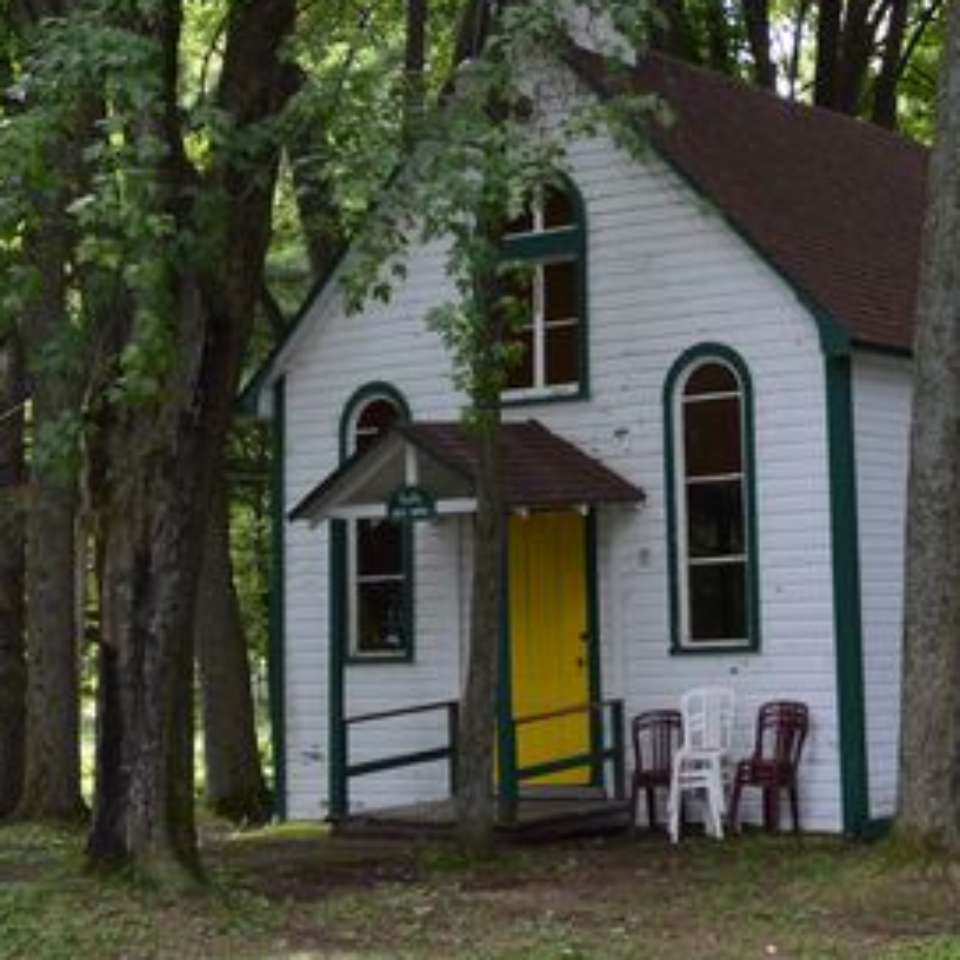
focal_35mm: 72
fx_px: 2259
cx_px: 769
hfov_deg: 23.6
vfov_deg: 23.7
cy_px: 206
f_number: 5.6
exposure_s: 1/125
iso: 280
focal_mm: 22
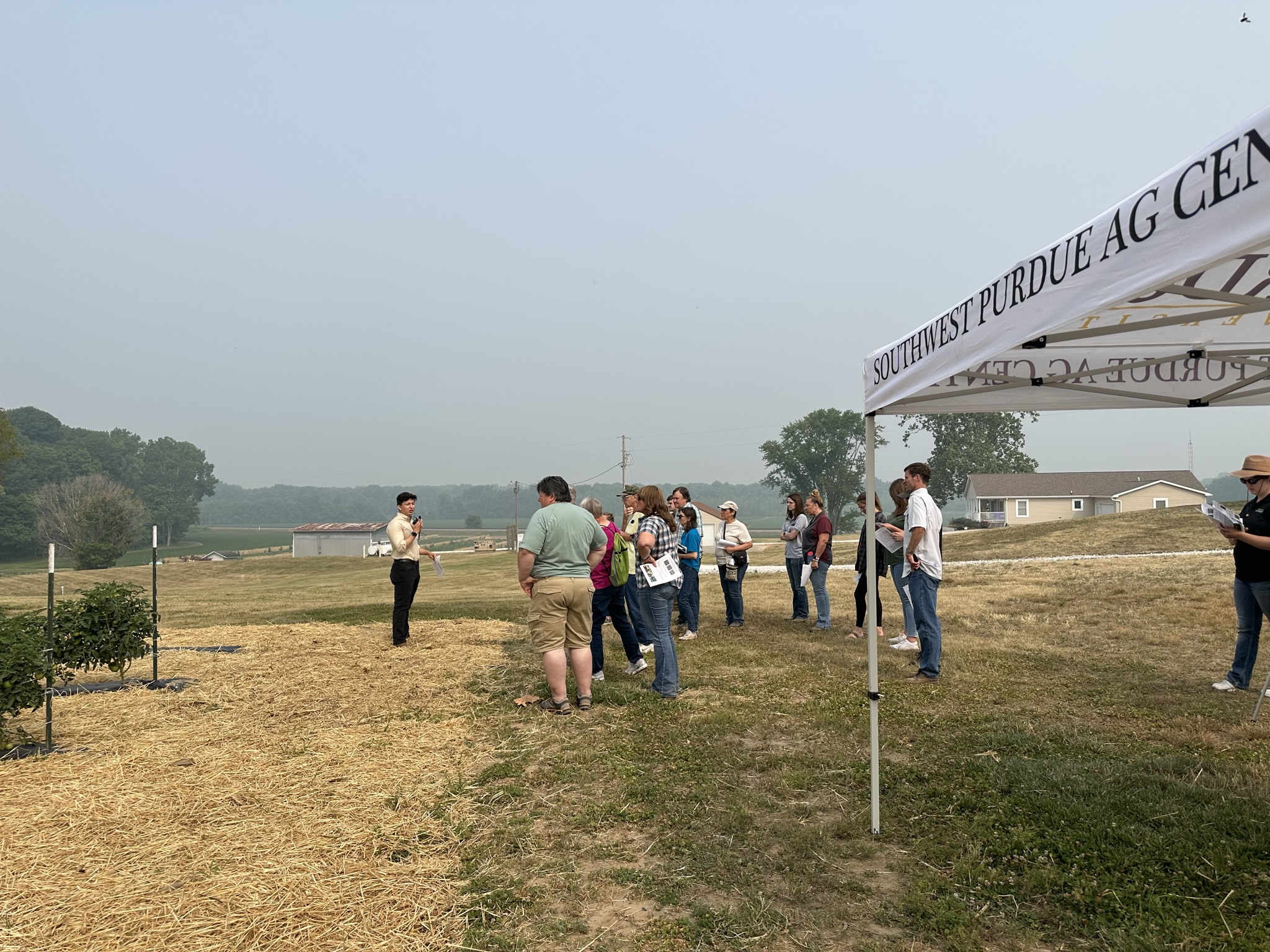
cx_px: 635
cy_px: 476
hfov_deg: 71.6
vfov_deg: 56.8
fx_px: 881
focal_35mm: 24
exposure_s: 1/5525
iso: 80
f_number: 1.78
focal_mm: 6.86
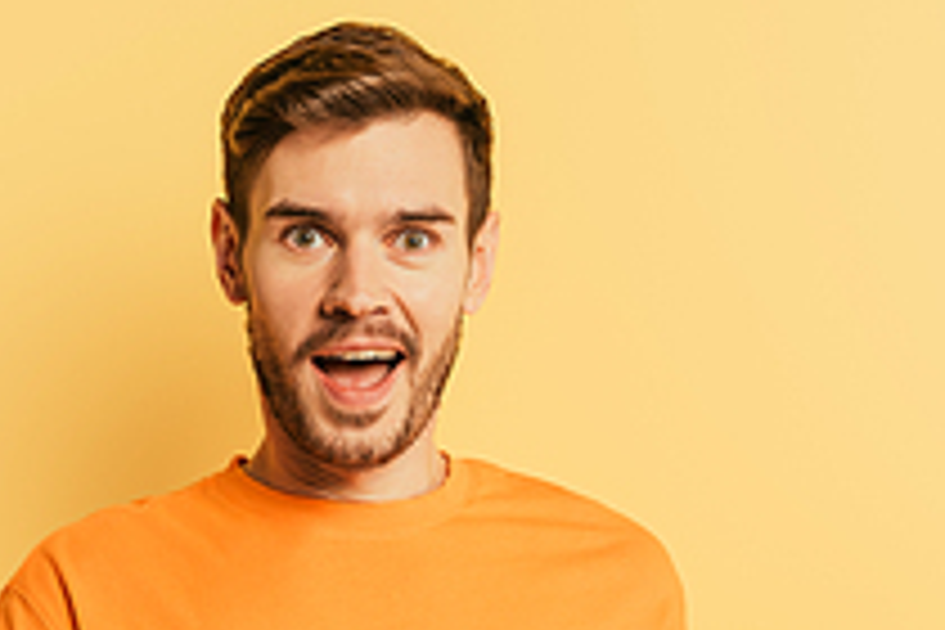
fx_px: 3124
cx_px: 567
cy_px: 688
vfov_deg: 11.4
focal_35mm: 119
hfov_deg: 17.2
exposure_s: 1/200
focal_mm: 50
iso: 100
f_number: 5.6
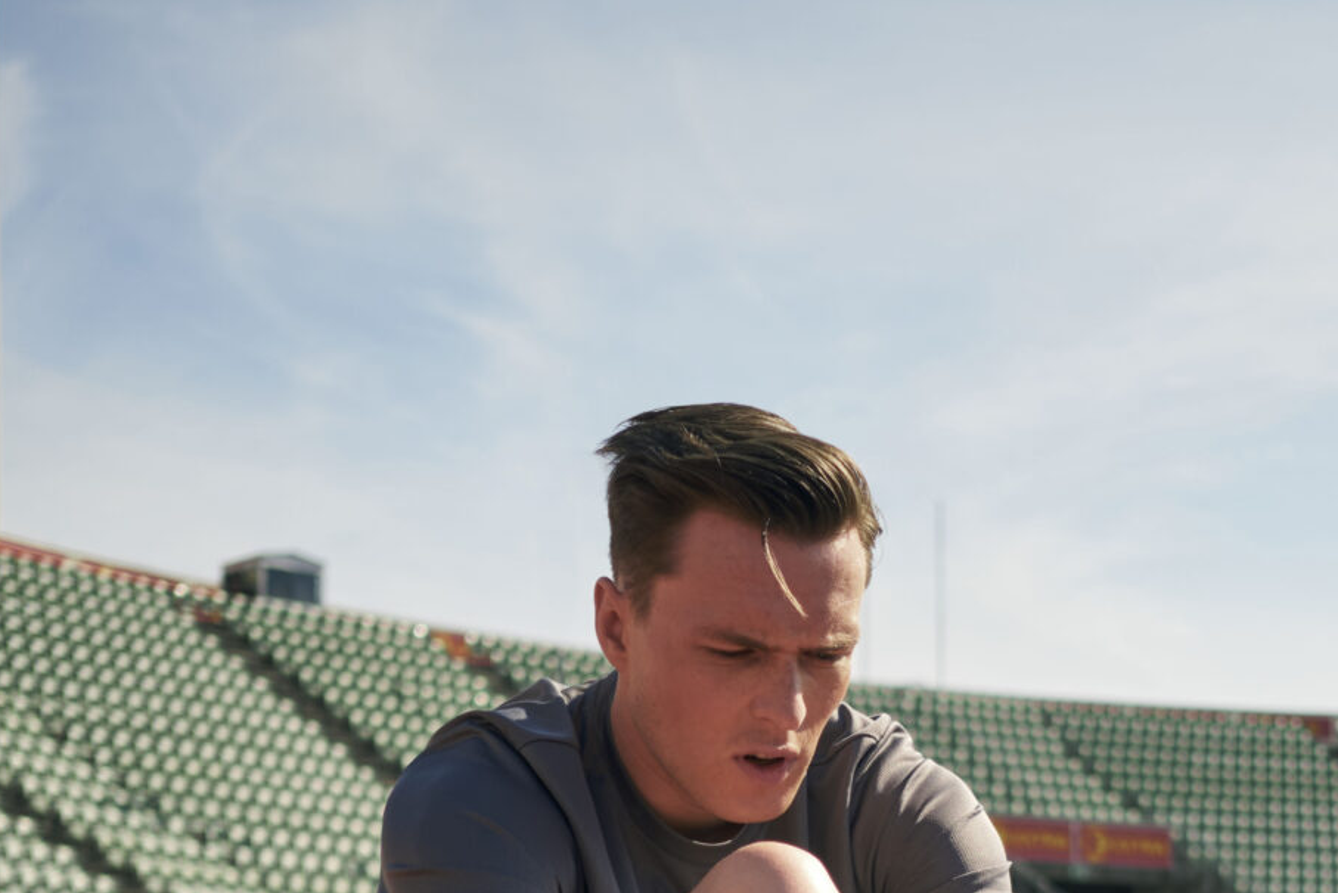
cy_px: 994
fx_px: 2936
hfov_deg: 25.5
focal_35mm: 79
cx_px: 938
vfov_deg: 16.7
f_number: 2
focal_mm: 23
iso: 80
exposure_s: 1/3200
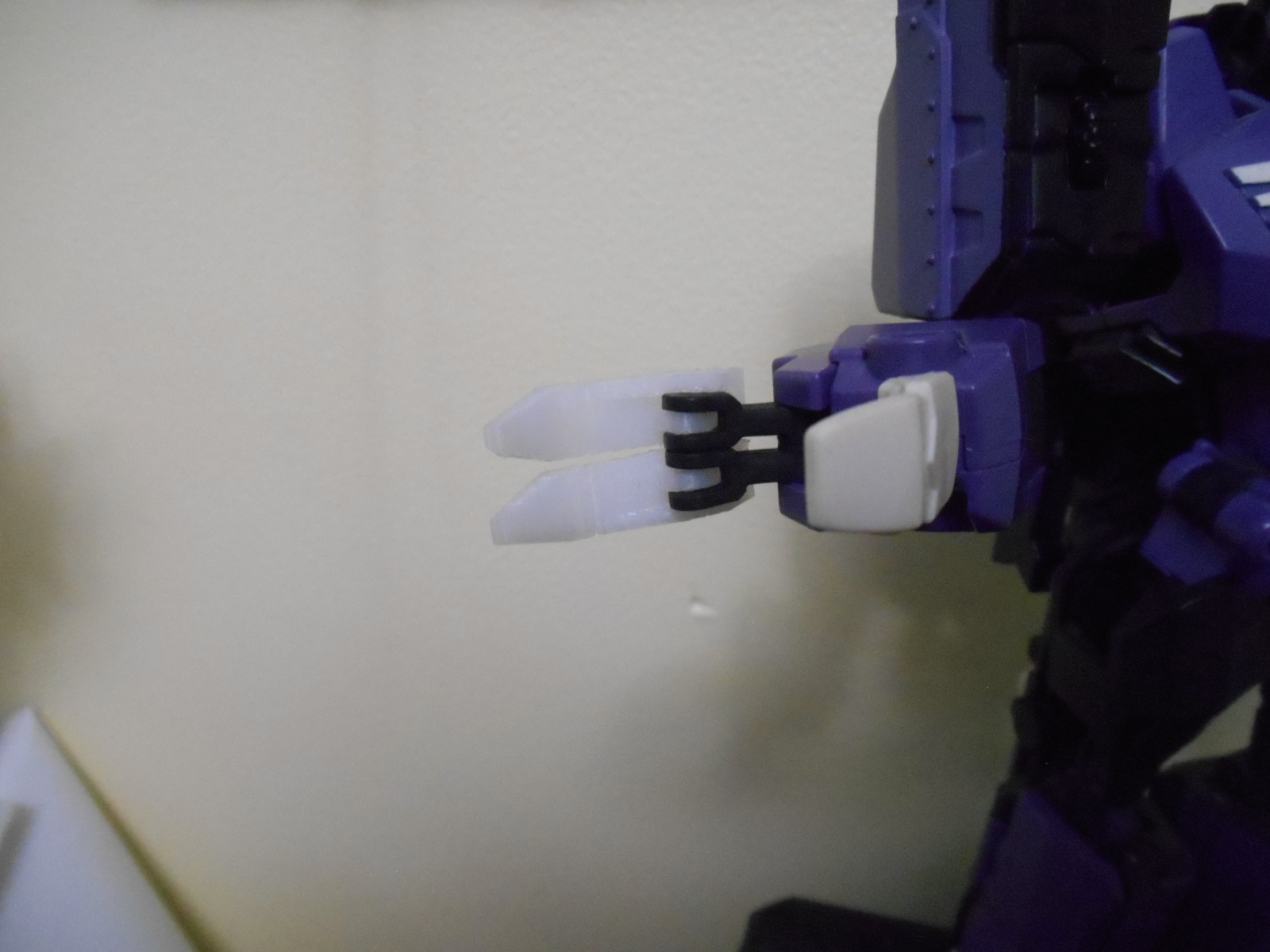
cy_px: 476
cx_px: 635
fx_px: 954
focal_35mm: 26
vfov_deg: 53.1
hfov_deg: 67.3
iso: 800
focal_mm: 4.7
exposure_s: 1/30
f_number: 3.4
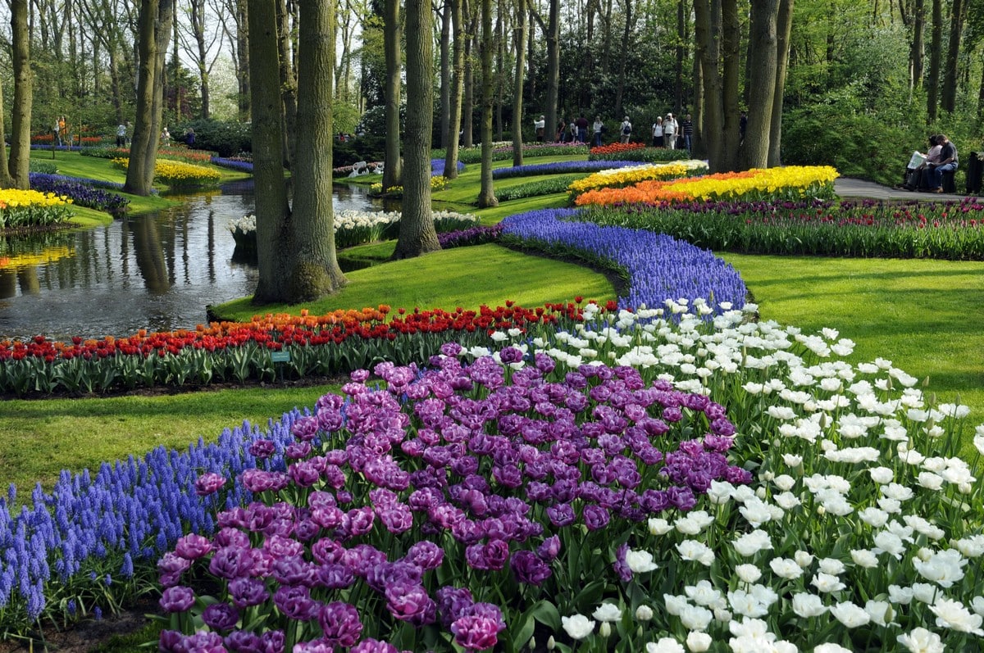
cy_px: 326
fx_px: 1228
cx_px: 492
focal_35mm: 45
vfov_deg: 29.8
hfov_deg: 43.7
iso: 200
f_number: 6.3
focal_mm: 30
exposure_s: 1/160
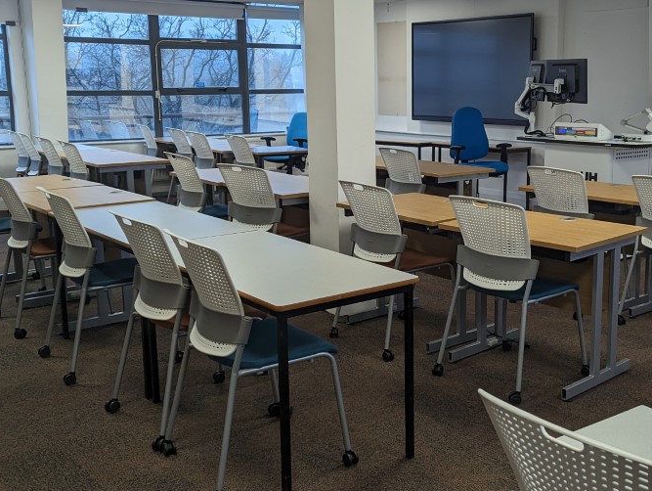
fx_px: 811
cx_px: 431
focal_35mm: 43
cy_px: 221
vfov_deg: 33.6
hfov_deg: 43.2
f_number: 1.85
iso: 164
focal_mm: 6.81
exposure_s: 1/181
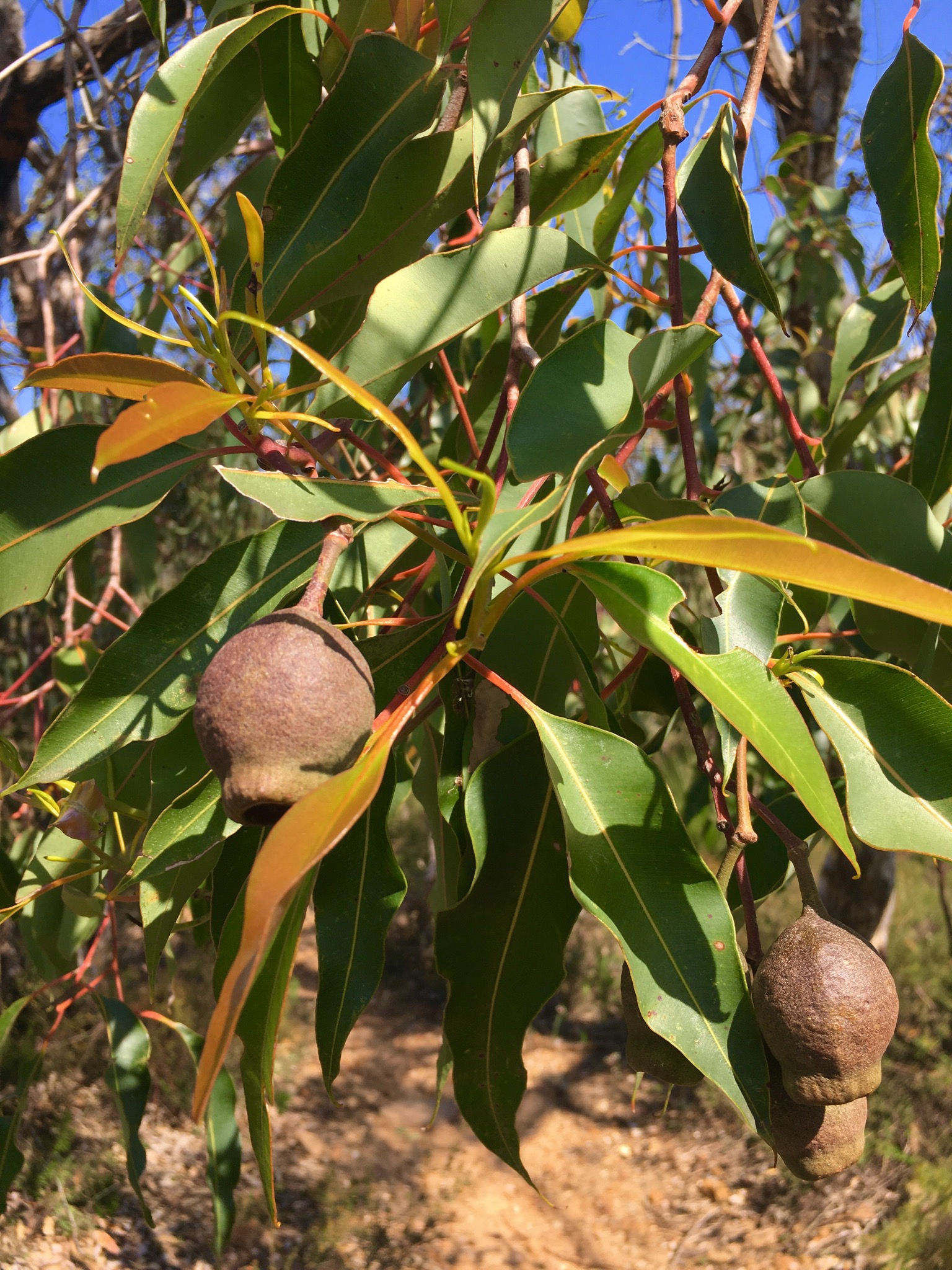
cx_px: 476
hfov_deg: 48.2
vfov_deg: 61.7
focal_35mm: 29
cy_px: 635
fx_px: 1063
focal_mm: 4.15
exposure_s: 1/746
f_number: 2.2
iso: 25
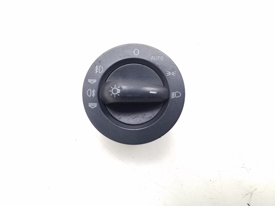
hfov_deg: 65.3
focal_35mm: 27
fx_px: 214
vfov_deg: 51.4
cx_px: 138
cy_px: 103
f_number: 1.9
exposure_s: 1/33
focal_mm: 3.6
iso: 200
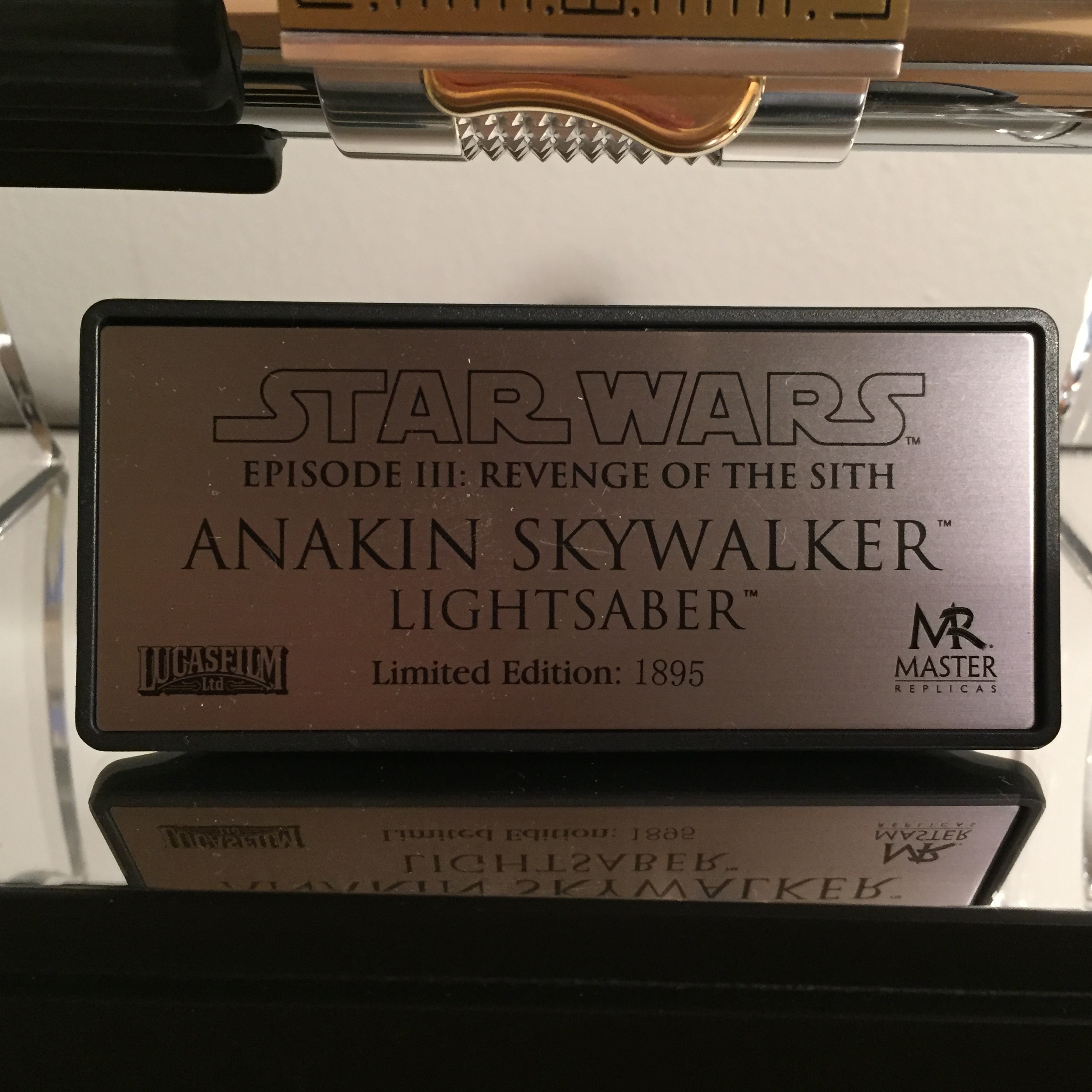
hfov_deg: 47.2
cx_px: 601
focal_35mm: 35
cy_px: 541
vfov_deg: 47.2
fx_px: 1249
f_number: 2.2
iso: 200
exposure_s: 1/30
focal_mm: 4.15
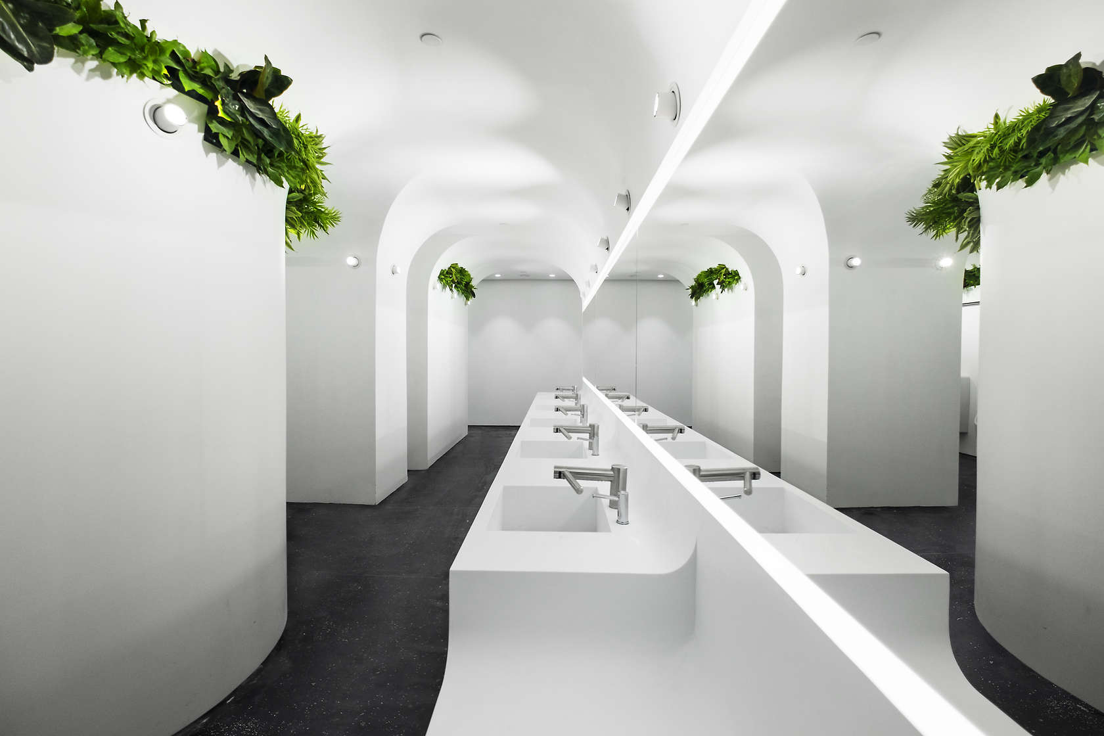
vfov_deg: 77.3
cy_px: 368
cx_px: 552
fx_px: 460
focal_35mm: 15
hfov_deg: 100.4
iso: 200
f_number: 4
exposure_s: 1/140
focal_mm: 10
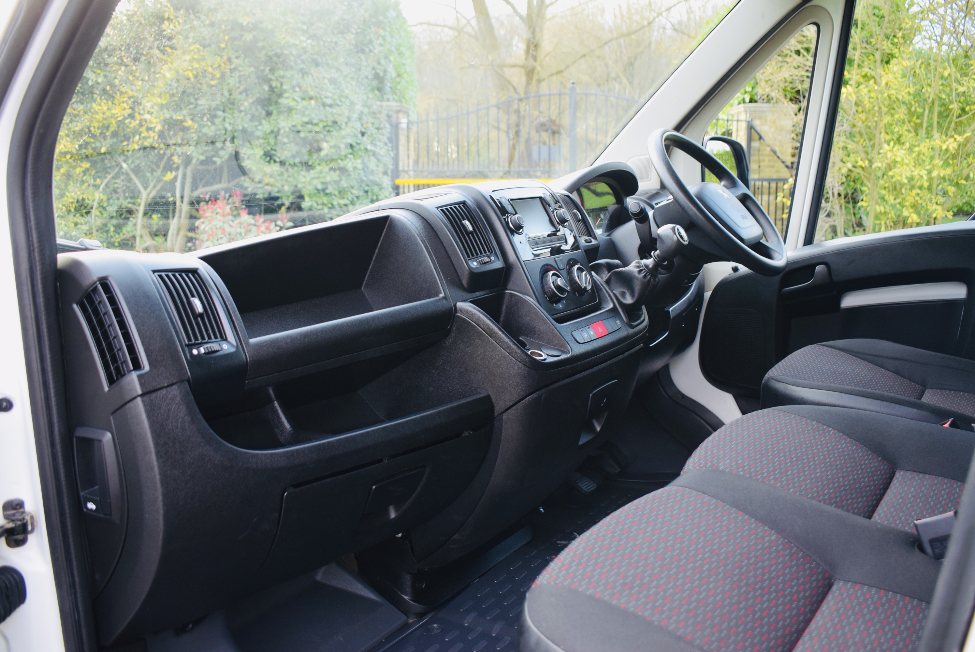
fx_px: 894
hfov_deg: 57.2
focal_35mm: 33
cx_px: 488
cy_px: 326
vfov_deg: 40.0
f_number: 4
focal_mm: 22
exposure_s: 1/60
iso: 450
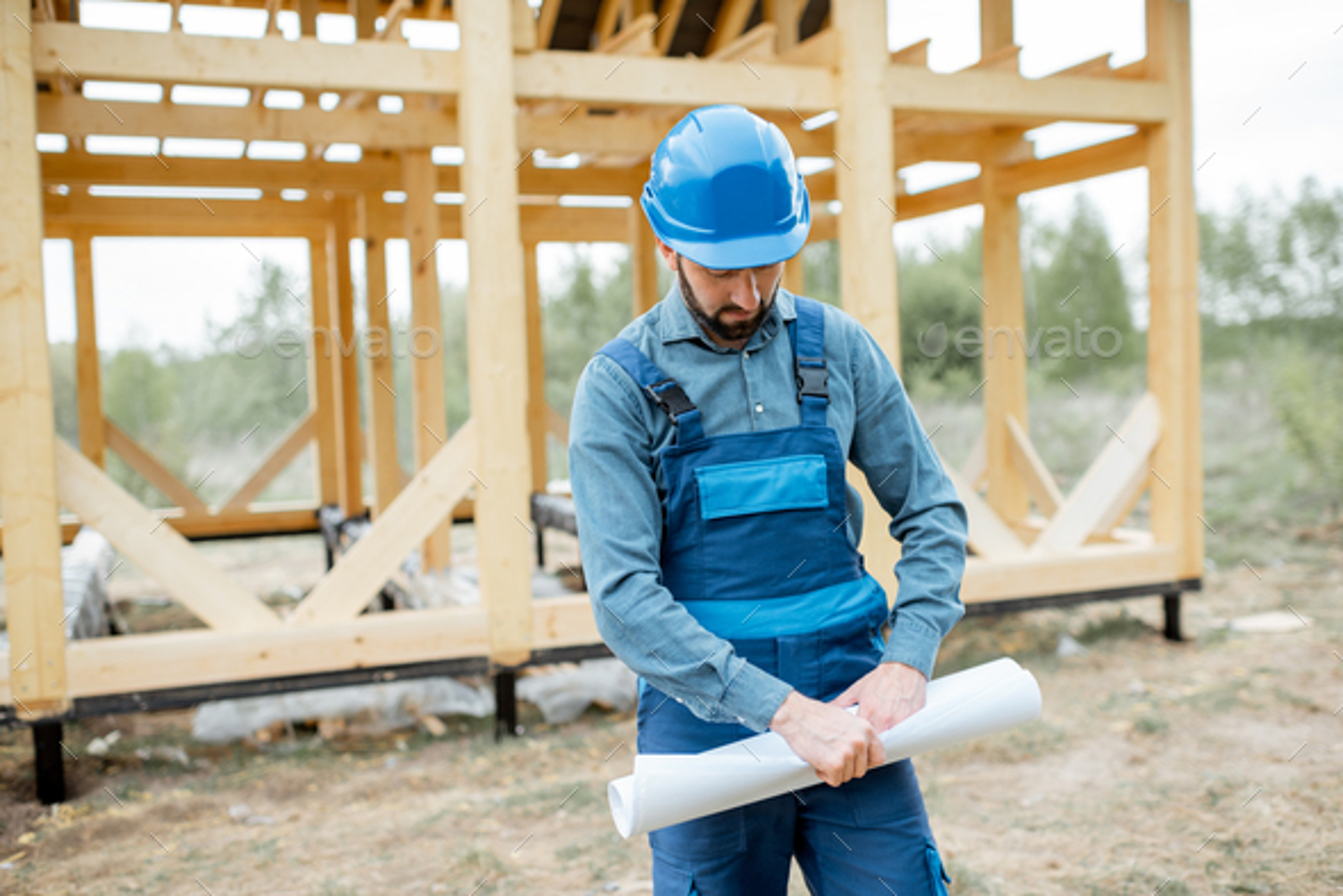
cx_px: 672
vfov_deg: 37.9
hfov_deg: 54.4
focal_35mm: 35
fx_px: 1306
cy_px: 448
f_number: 2.2
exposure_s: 1/320
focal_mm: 35
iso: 200
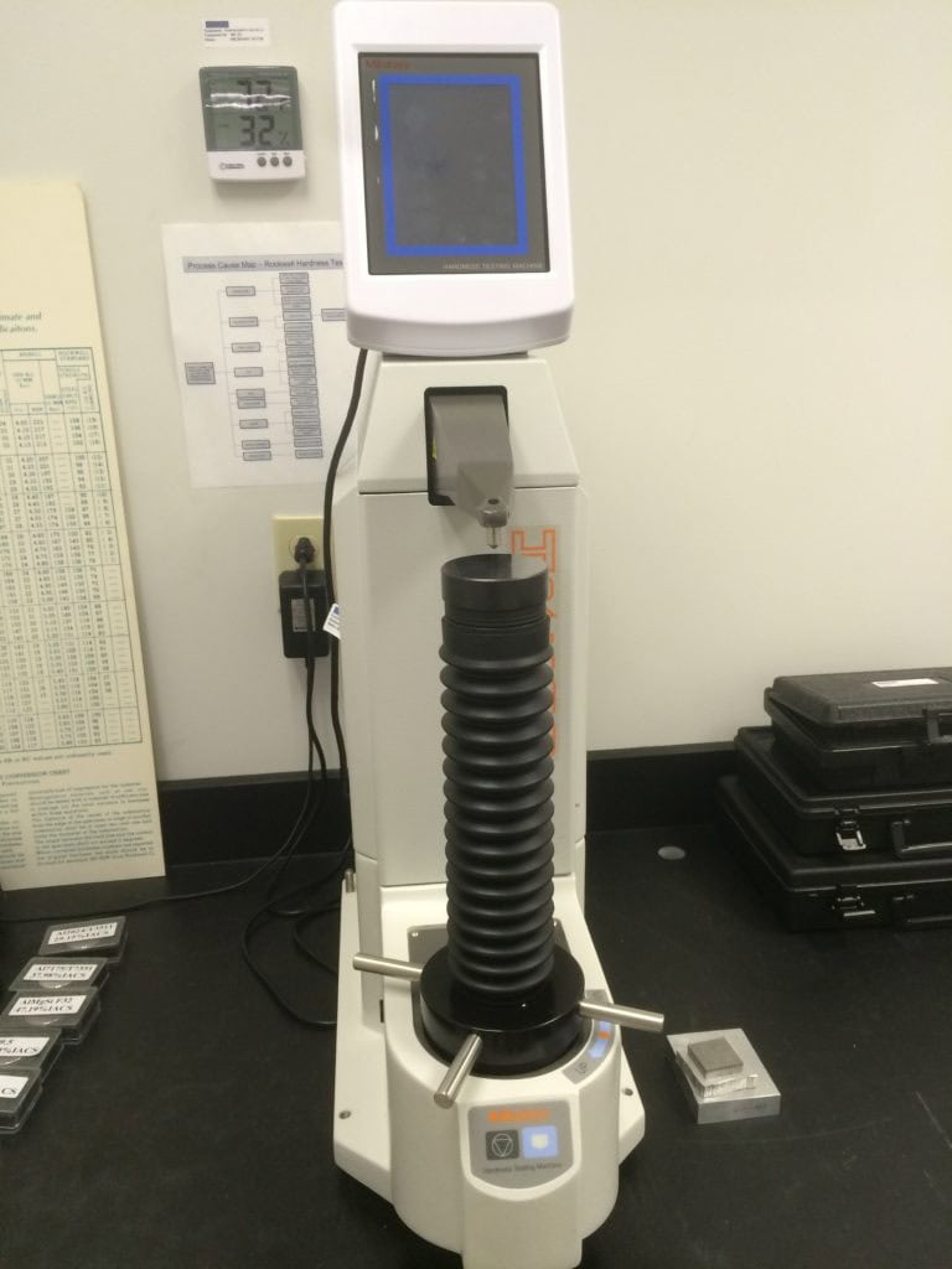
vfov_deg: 61.7
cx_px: 476
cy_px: 634
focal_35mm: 29
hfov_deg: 48.2
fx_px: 1063
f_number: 2.2
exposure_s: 1/30
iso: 100
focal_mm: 4.2
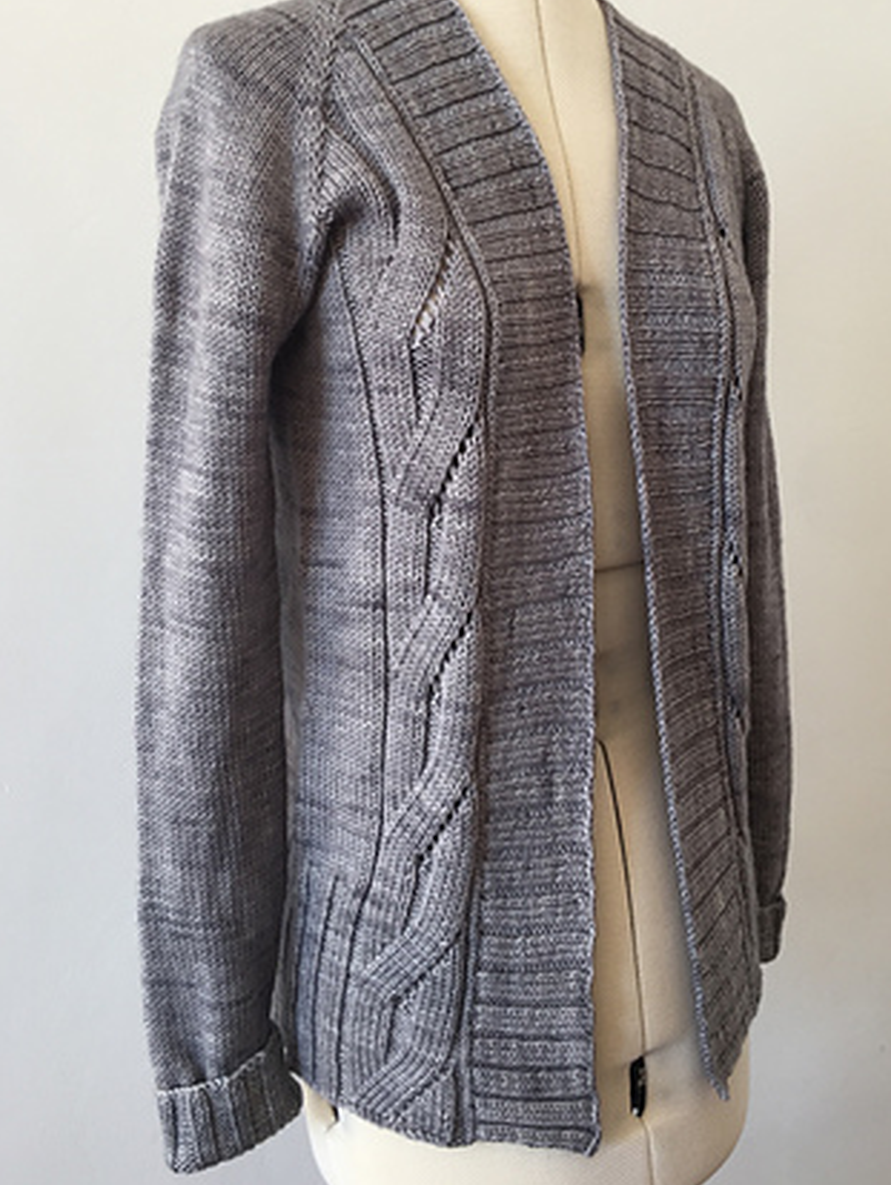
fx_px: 1200
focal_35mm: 35
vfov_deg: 52.3
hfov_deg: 40.7
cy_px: 487
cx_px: 491
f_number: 2.2
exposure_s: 1/50
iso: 40
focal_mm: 4.15
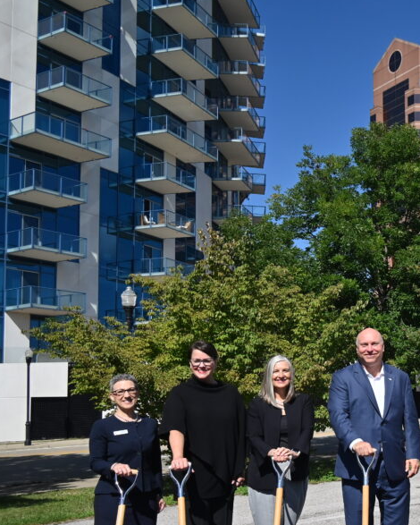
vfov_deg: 39.8
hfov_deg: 28.5
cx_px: 502
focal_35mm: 46
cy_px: 352
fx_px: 714
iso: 320
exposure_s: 1/800
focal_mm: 24
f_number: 10
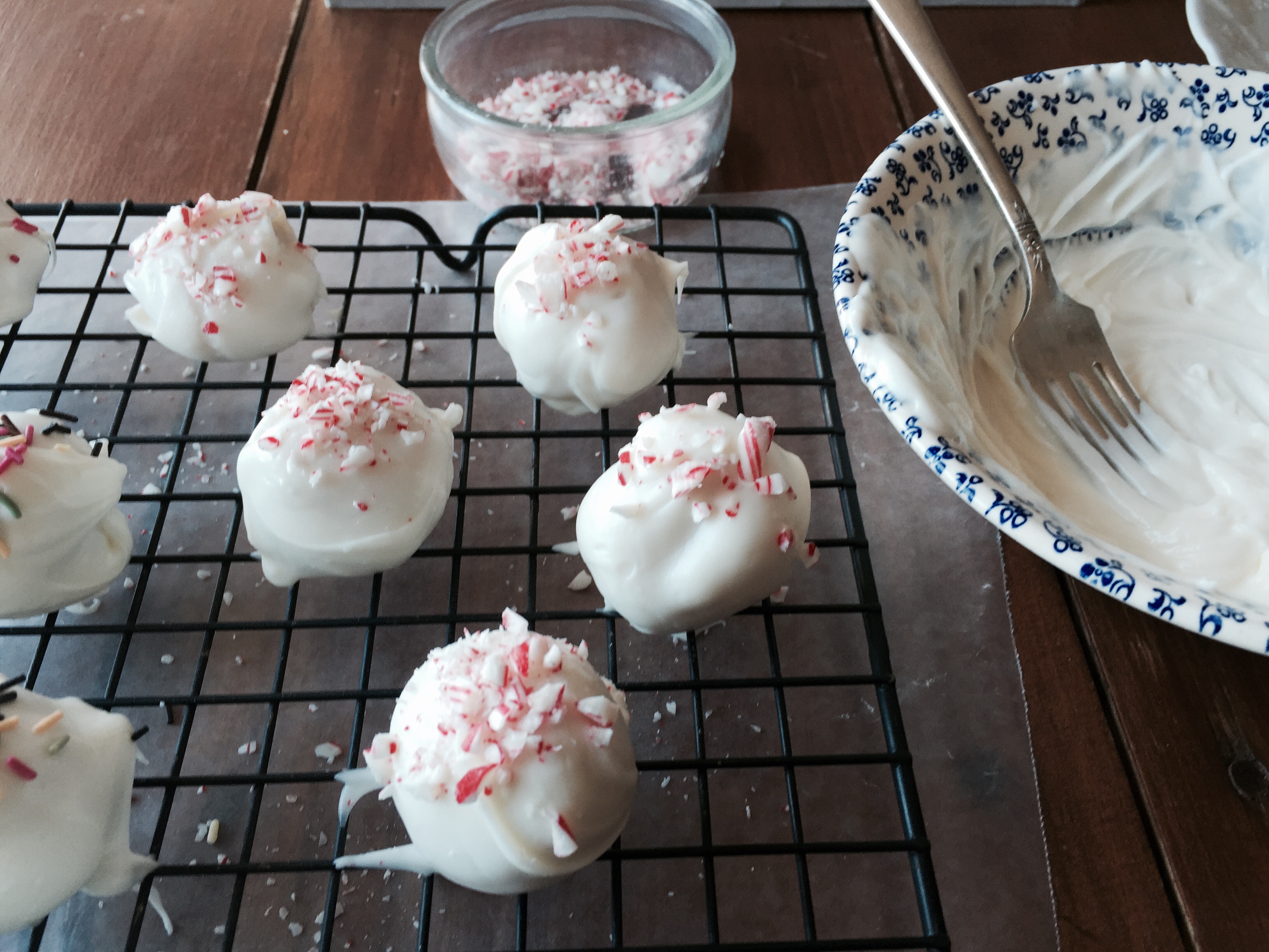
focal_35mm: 29
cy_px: 476
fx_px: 1063
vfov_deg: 48.2
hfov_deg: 61.7
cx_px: 634
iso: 32
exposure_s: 1/30
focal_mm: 4.15
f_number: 2.2
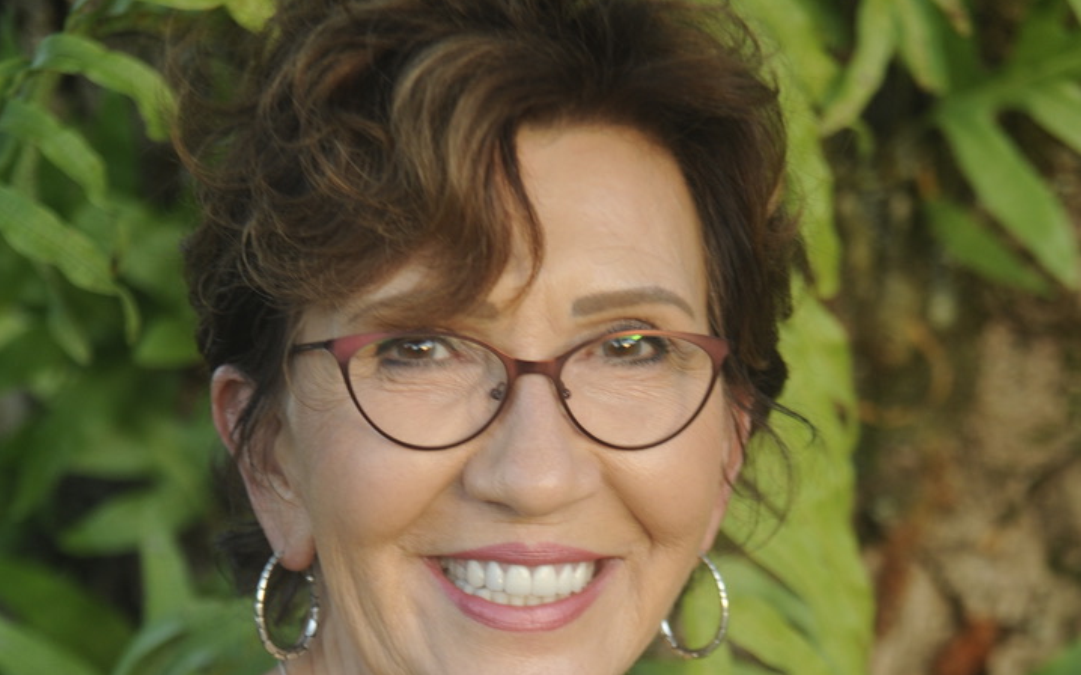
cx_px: 541
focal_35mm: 162
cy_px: 739
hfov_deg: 12.9
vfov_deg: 8.0
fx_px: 4770
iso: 640
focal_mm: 105
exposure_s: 1/80
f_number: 4.5
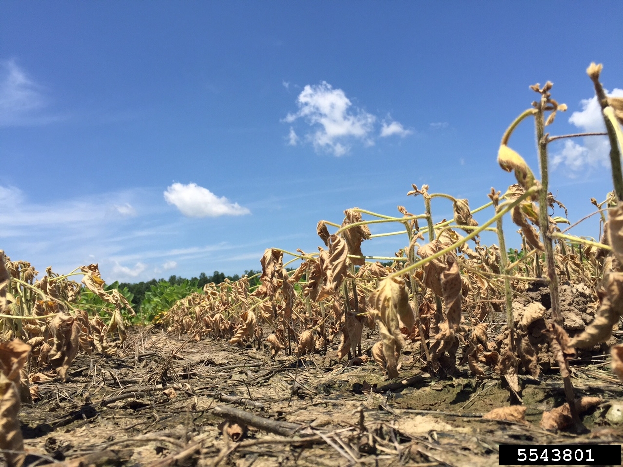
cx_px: 312
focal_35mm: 29
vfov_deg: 48.2
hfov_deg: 61.7
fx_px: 522
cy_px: 234
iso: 32
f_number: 2.2
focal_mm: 4.15
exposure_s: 1/2198
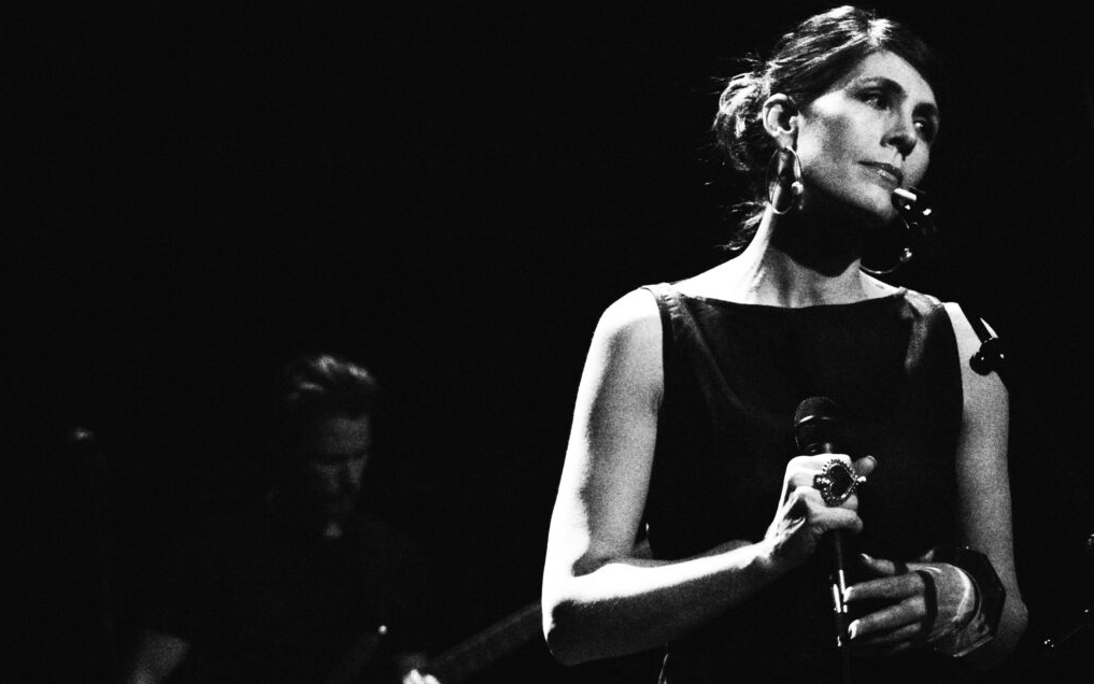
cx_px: 546
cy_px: 320
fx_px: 3668
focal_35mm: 123
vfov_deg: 10.7
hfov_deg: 17.0
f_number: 4.5
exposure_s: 1/80
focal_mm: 80
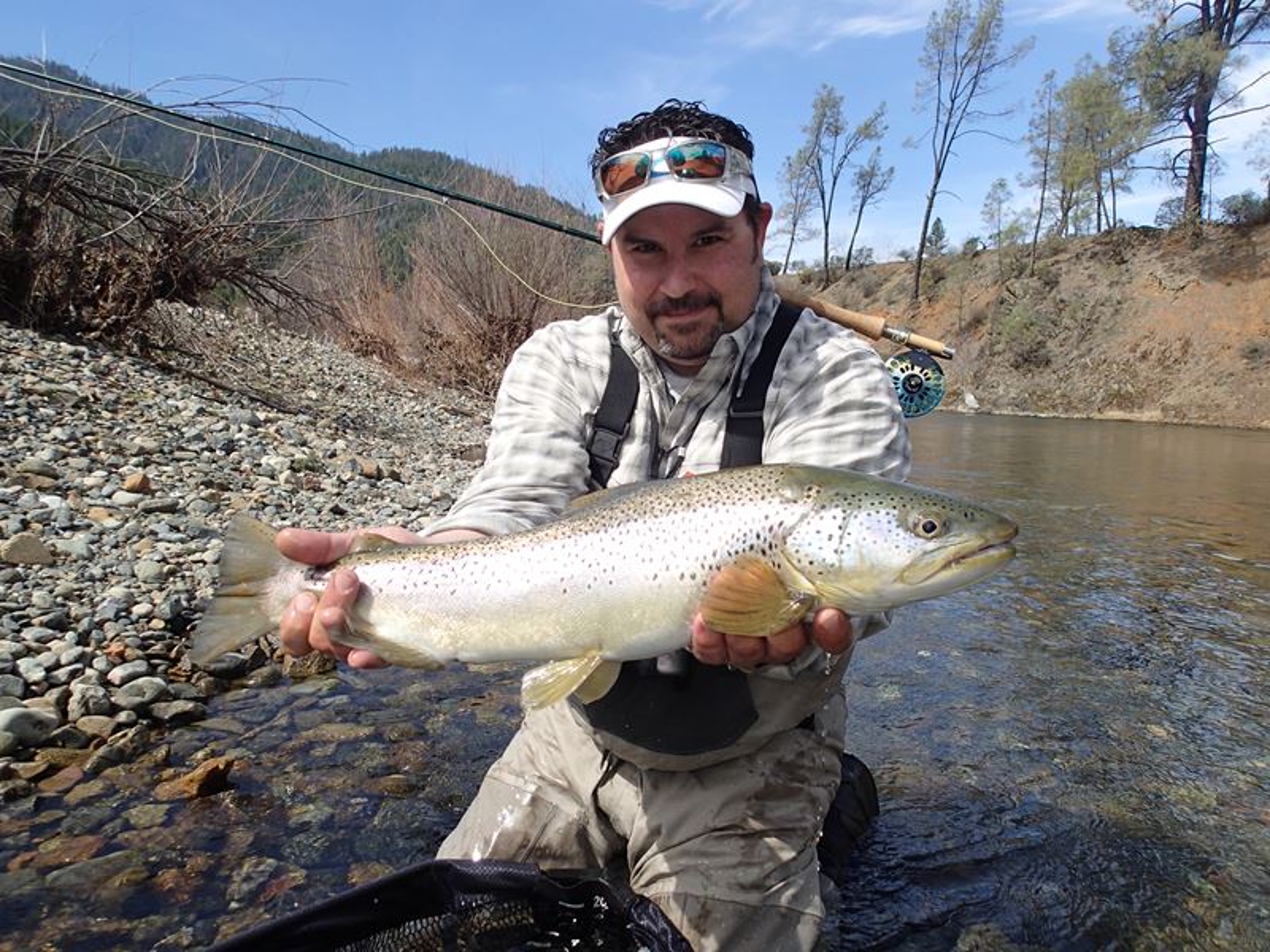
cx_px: 635
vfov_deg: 54.9
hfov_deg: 69.4
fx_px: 917
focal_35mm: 25
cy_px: 476
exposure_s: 1/800
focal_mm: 4.5
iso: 100
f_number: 2.8
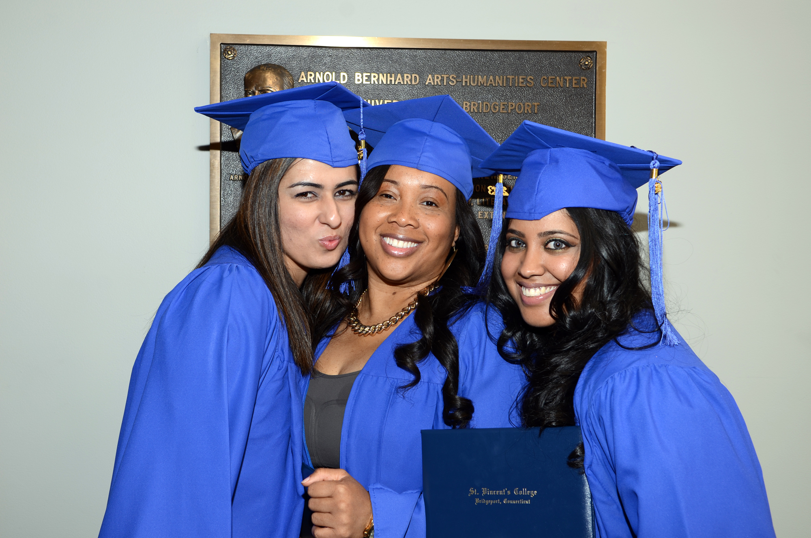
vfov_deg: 28.0
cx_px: 406
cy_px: 269
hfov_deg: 41.2
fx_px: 1079
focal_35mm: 48
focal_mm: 32
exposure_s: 1/60
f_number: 6.3
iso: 100
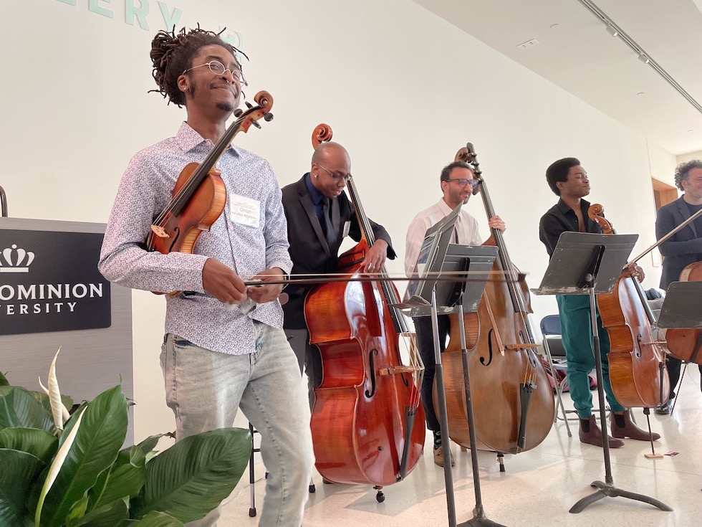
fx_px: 527
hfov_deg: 67.3
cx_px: 351
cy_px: 264
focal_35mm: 26
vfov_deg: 53.1
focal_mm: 4.2
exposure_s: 1/60
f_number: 1.6
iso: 80
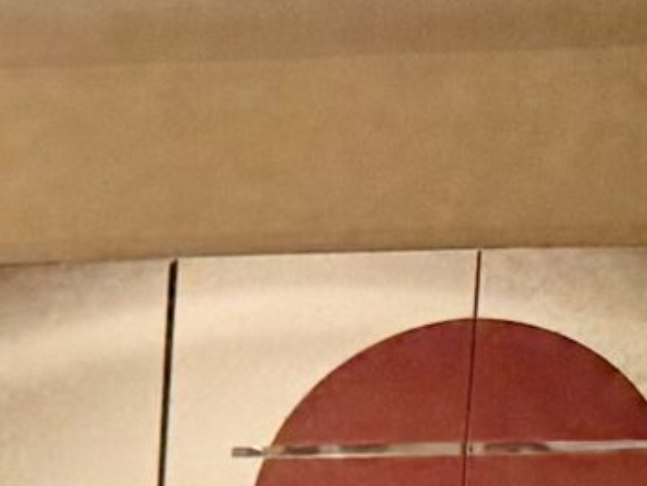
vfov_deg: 7.9
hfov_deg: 8.2
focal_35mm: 176
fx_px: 3291
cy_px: 1119
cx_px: -1707
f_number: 1.78
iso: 200
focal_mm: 6.76
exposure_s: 1/125
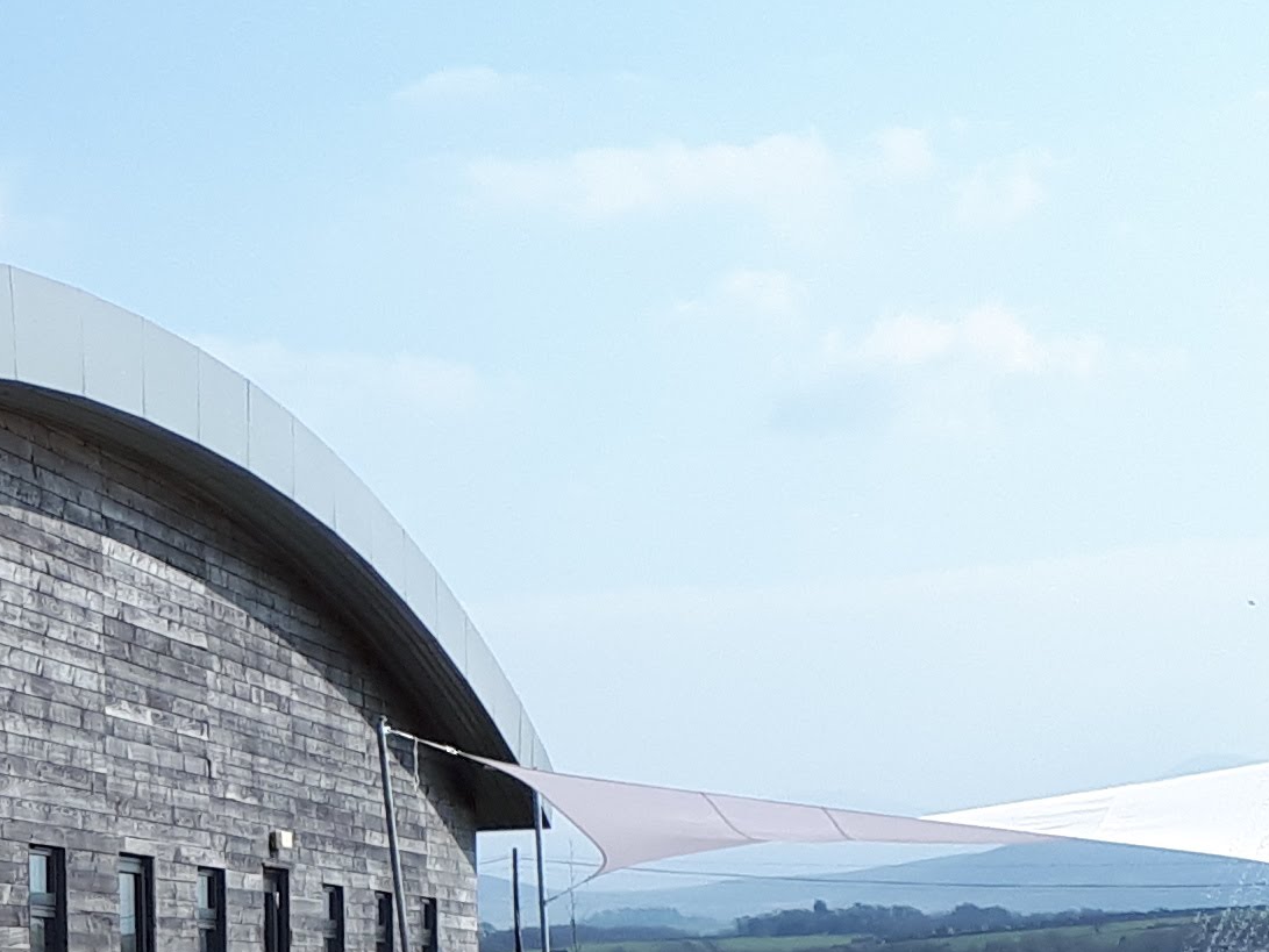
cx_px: -363
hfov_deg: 16.4
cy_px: 1059
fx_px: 4181
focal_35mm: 114
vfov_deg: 12.8
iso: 40
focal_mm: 3.6
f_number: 1.9
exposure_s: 1/1629
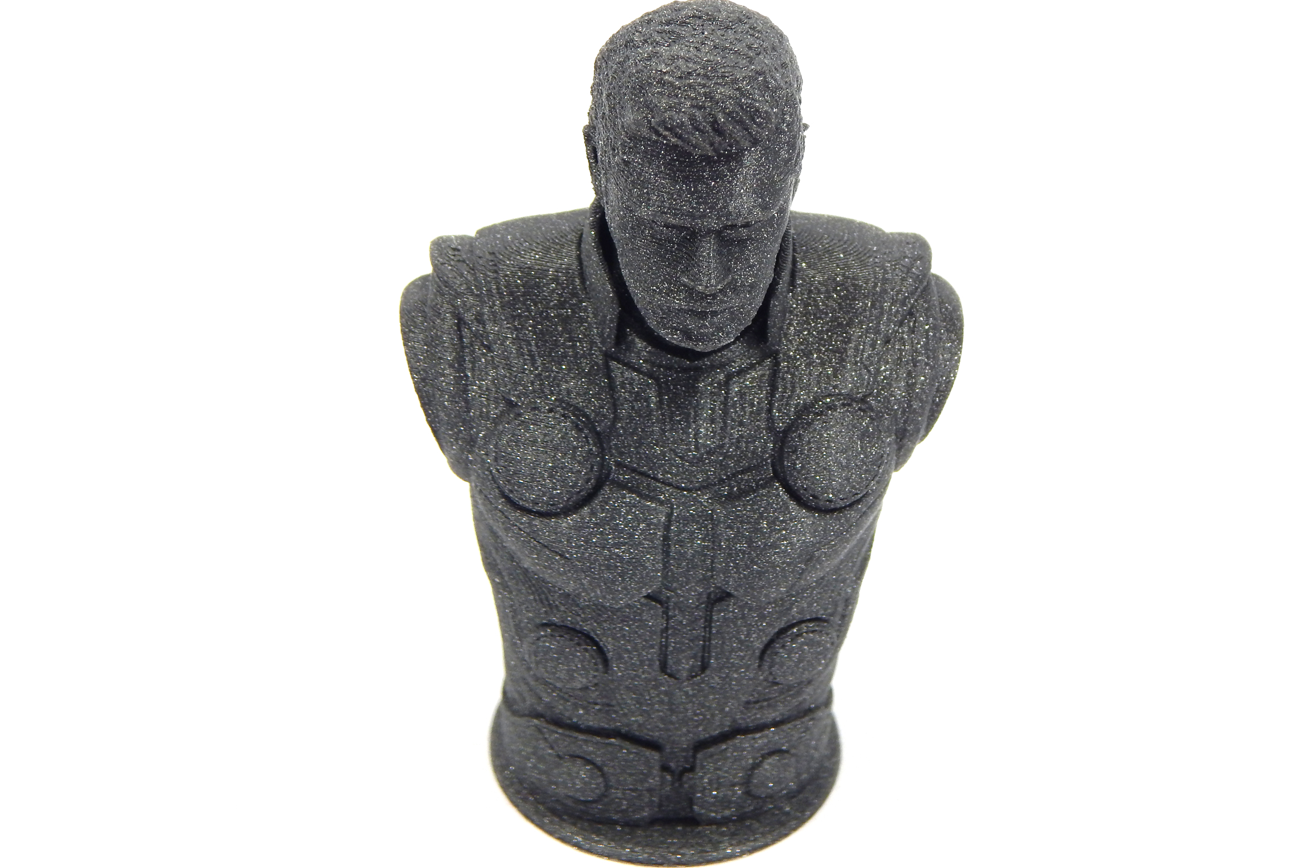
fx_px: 3219
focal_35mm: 89
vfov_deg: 15.4
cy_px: 440
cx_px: 655
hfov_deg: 22.9
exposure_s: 1/80
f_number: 4.3
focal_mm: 15.3
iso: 125
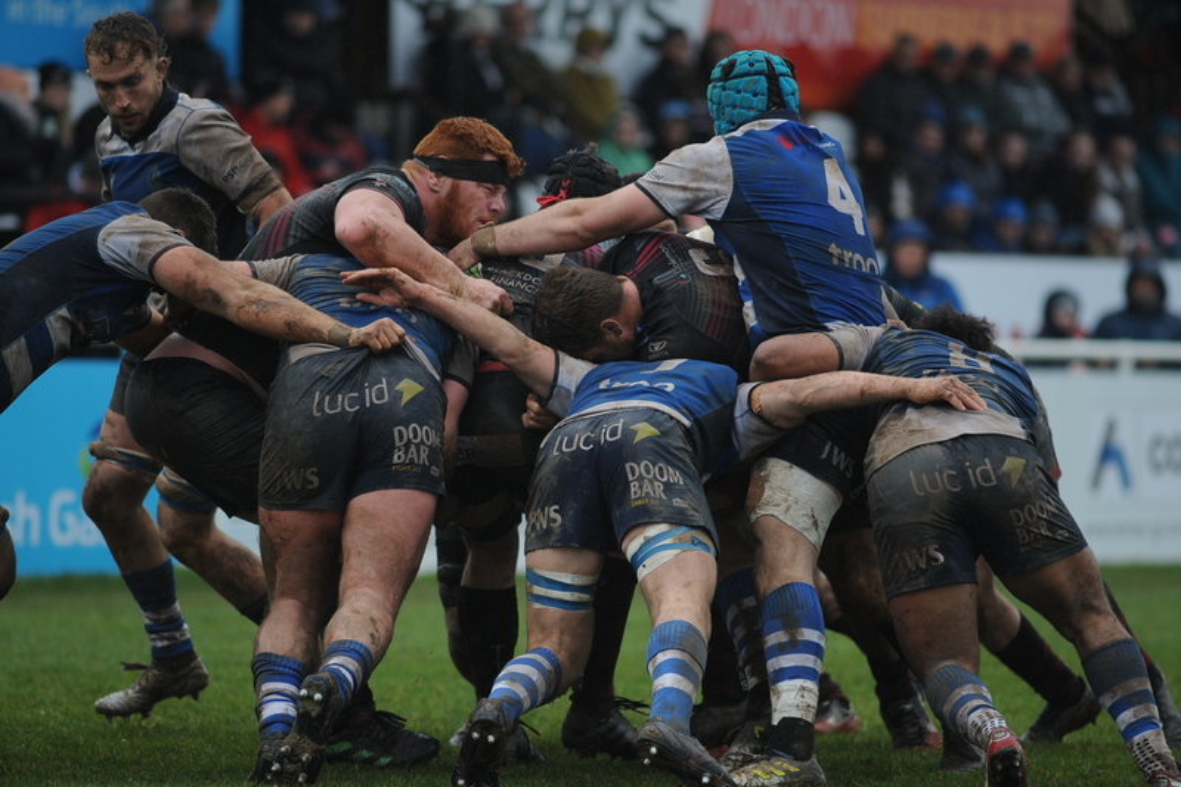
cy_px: 394
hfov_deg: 6.9
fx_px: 9839
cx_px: 590
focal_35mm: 300
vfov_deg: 4.6
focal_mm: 300
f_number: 4
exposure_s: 1/800
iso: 1000
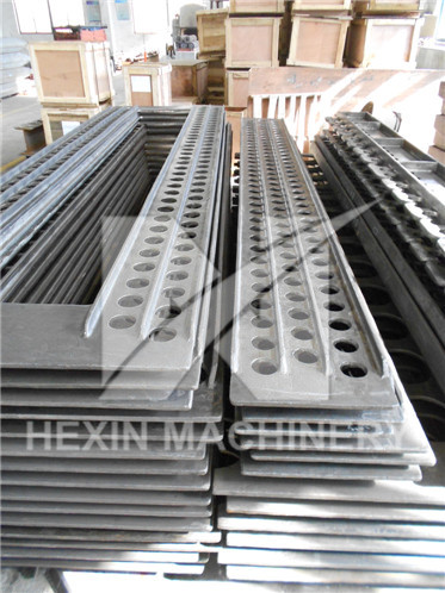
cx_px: 222
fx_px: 446
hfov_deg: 53.0
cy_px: 296
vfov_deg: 67.3
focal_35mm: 26
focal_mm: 4.6
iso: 400
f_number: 3.2
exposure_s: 1/60
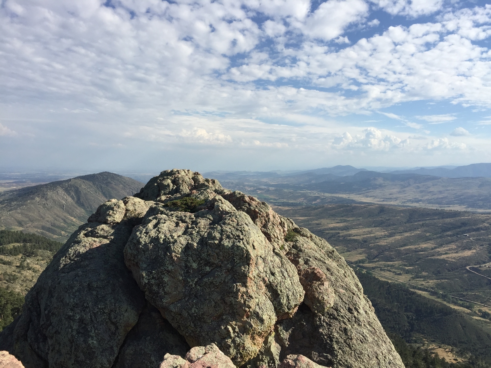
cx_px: 246
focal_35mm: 29
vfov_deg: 48.2
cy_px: 184
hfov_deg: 61.7
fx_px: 411
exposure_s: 1/2475
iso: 32
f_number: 2.2
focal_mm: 4.15
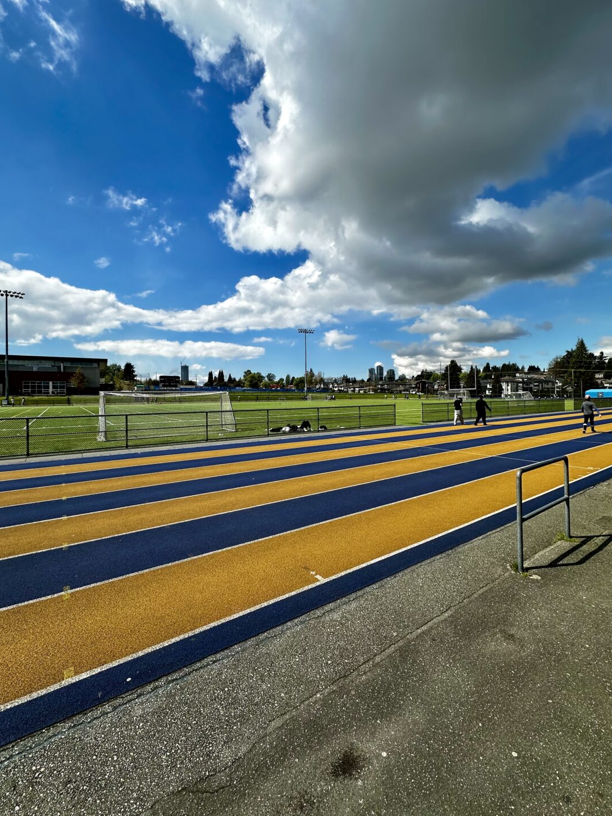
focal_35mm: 15
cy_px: 394
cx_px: 303
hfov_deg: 81.7
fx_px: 354
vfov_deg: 98.1
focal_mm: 2.22
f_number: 2.2
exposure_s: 1/3401
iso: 50
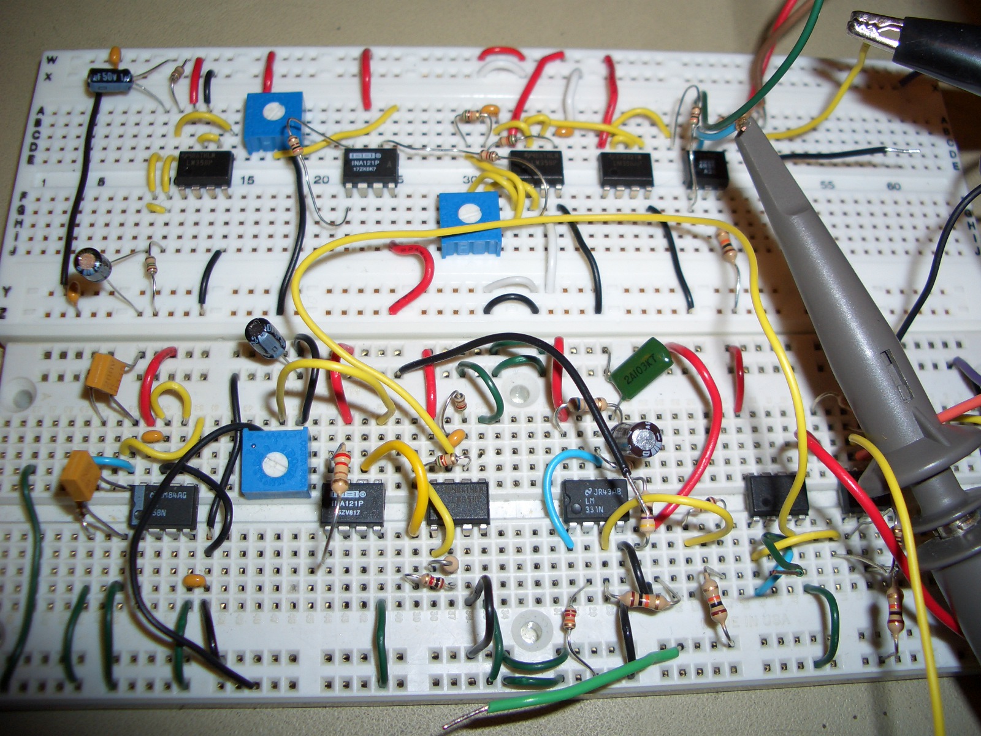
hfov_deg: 52.6
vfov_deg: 40.7
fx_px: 992
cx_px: 490
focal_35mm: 35
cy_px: 368
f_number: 2.6
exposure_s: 1/60
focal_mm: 5.8
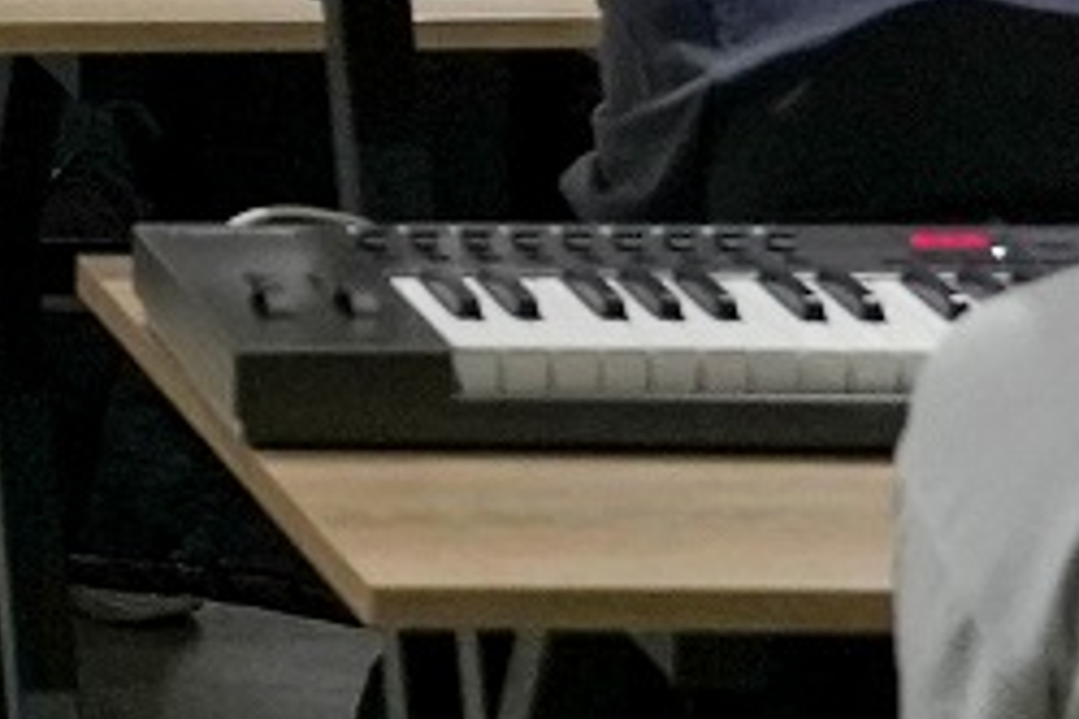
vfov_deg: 5.9
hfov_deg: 8.3
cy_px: -715
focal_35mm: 229
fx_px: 6863
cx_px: -1391
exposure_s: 1/160
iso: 5000
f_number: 4
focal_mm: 38
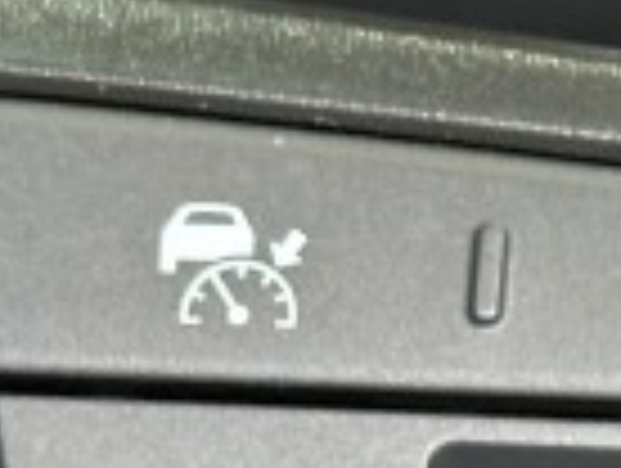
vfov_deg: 4.2
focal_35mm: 355
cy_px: 662
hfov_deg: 5.6
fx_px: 6380
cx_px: 706
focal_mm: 6.86
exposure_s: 1/40
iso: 400
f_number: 1.78
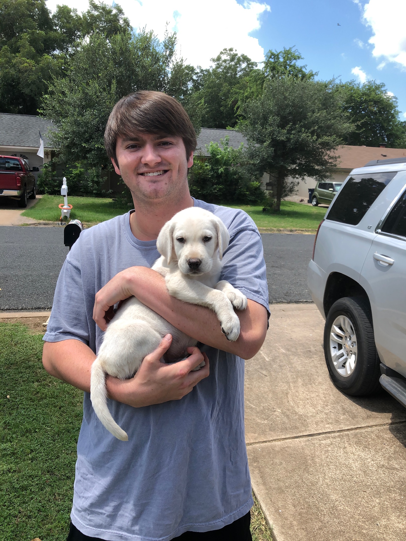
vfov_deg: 63.4
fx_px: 438
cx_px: 203
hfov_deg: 49.7
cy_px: 270
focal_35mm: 28
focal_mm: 3.99
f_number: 1.8
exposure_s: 1/714
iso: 20
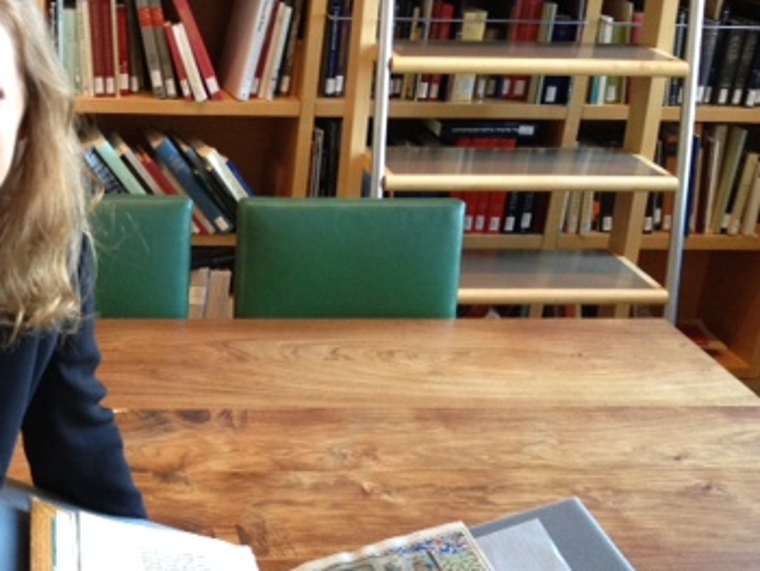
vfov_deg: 22.8
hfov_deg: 29.3
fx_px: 1406
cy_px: 389
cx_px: 117
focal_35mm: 64
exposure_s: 1/20
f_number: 2.4
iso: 160
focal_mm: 4.28
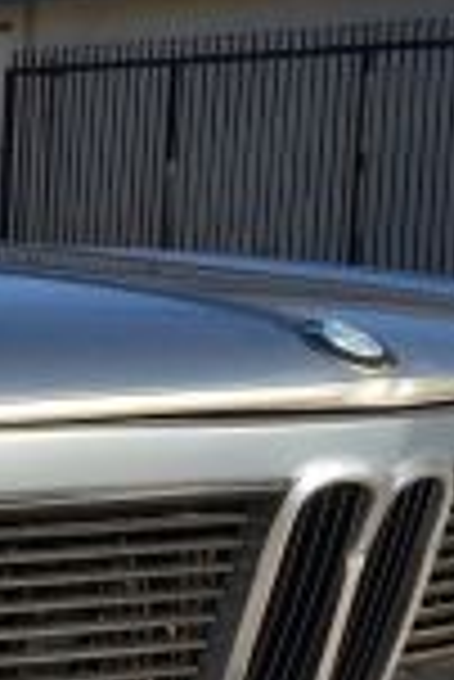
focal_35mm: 128
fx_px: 2416
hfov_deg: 10.0
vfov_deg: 15.8
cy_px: 621
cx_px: -450
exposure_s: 1/1786
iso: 32
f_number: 2.2
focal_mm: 4.15
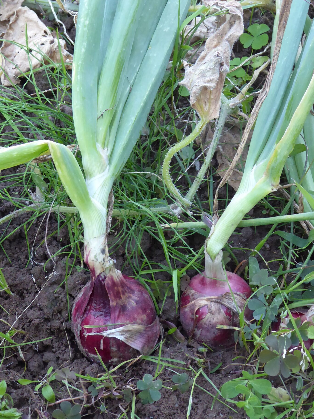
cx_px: 151
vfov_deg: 29.8
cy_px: 171
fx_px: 786
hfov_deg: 22.6
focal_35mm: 65
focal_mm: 7.8
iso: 400
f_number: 3.9
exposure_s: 1/50
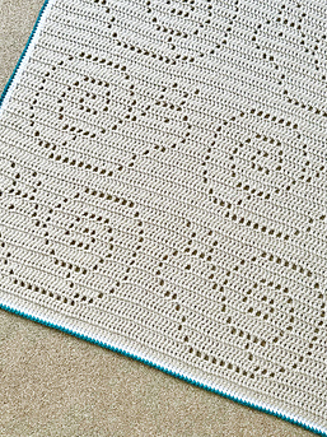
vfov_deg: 52.5
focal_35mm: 35
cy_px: 189
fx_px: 441
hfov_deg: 40.7
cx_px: 164
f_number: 1.78
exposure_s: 1/121
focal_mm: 6.86
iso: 64
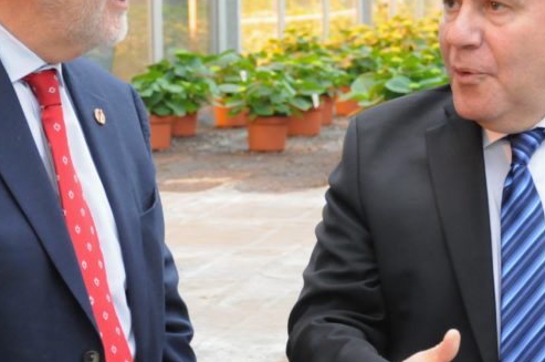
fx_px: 2071
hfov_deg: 15.0
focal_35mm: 137
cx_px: 290
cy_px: 115
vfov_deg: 10.0
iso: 1600
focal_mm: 45
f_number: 4.8
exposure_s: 1/200
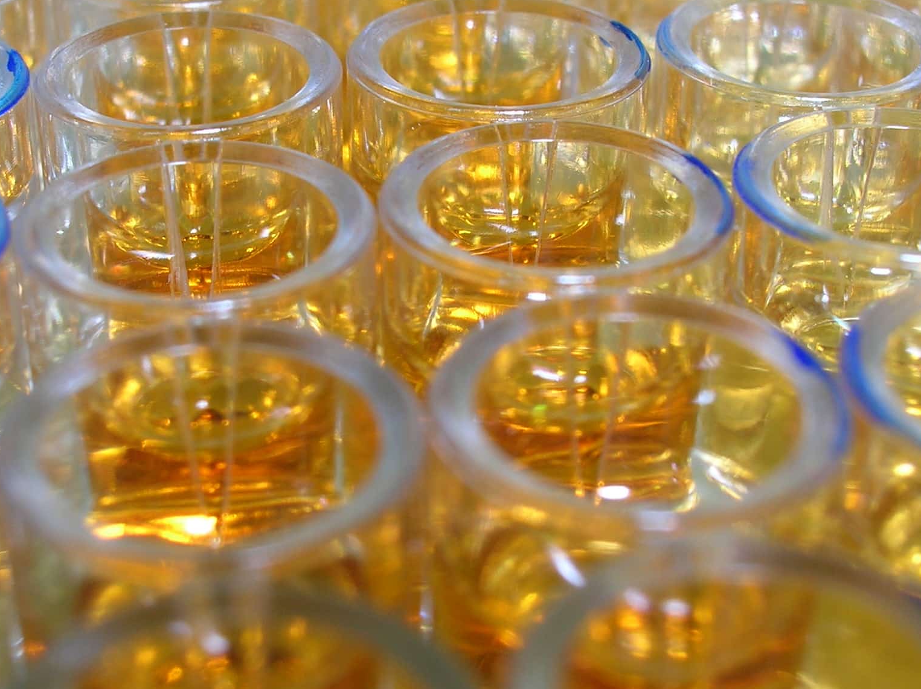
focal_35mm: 69
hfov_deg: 28.2
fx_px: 1834
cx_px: 422
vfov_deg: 21.3
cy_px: 291
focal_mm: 7.7
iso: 50
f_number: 5.4
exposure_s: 1/60.1
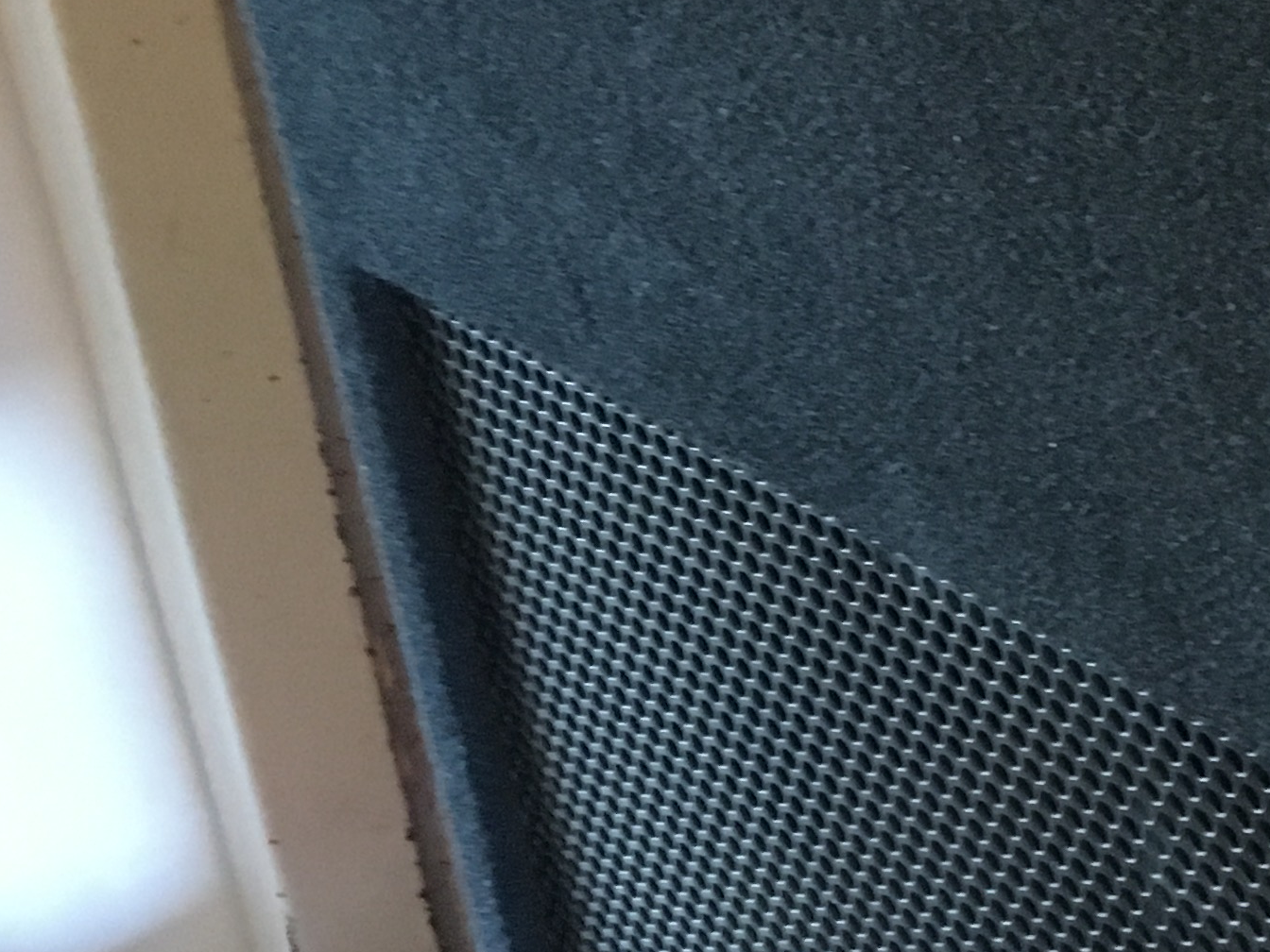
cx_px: 1630
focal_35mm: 87
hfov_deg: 20.6
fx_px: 3192
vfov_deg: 17.0
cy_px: 422
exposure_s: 1/17
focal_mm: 4.15
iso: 320
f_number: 2.2
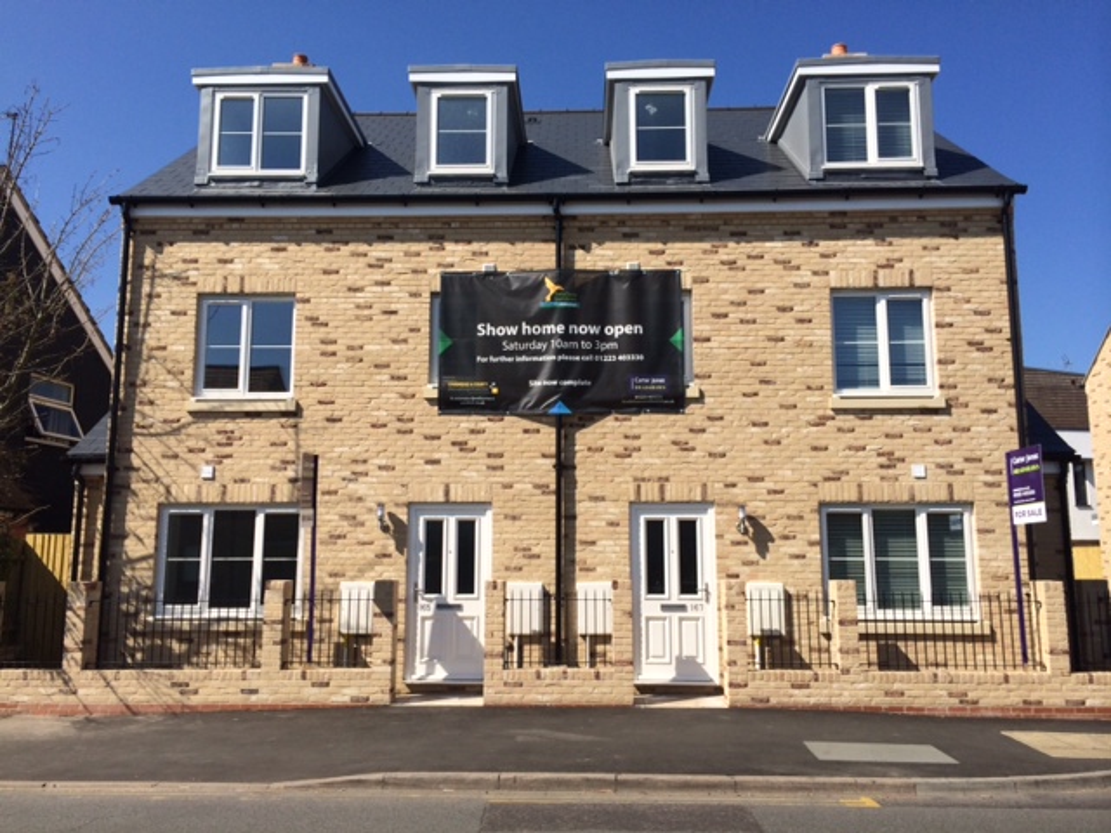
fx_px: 963
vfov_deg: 46.8
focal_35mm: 30
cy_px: 416
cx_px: 556
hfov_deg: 60.0
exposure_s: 1/2564
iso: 32
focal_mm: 4.12
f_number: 2.2
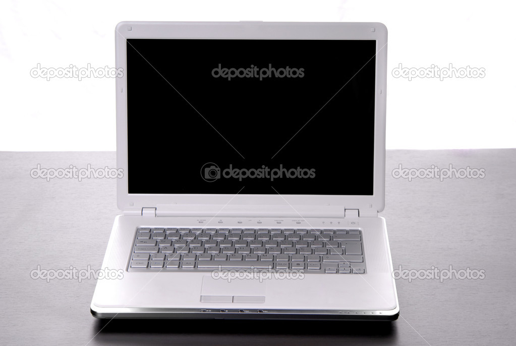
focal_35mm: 90
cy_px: 173
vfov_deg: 15.2
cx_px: 258
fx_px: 1292
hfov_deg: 22.6
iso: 100
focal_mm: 60
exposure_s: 1/200
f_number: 8
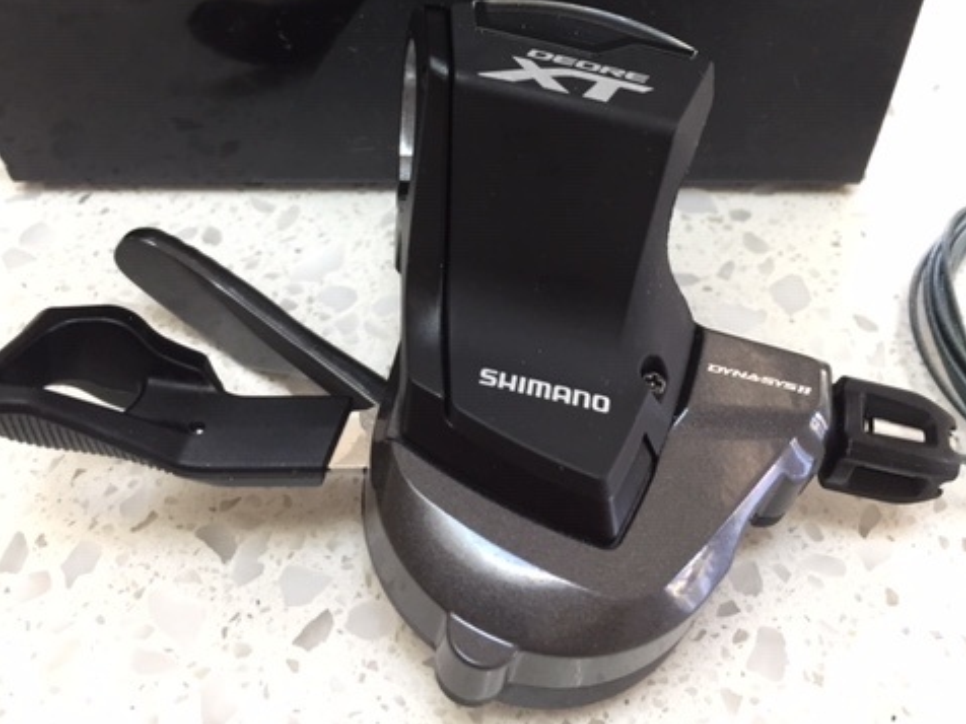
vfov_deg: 34.8
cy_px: 79
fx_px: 1088
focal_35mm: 39
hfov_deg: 47.9
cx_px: 485
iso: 100
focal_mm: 4.15
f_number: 2.2
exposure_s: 1/30
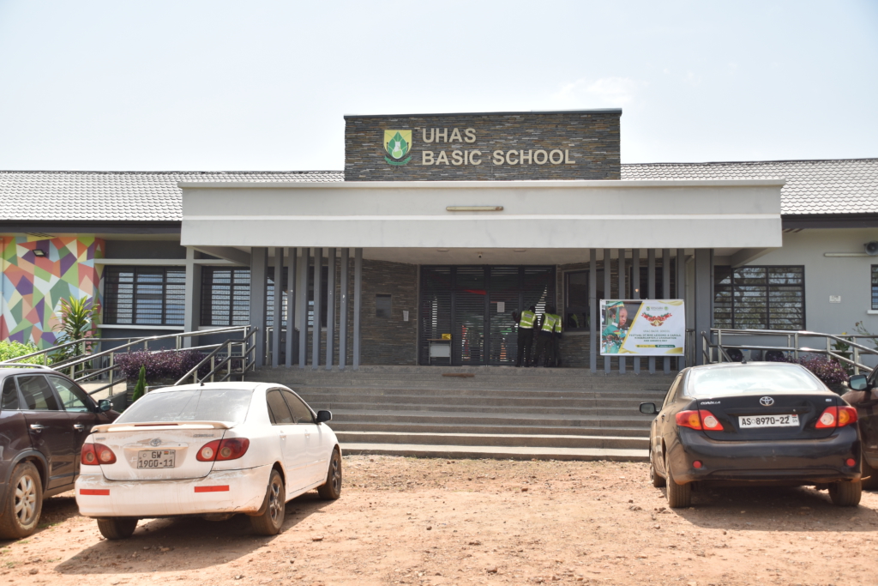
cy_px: 293
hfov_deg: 49.5
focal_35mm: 39
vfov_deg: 34.2
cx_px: 439
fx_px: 951
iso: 100
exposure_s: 1/800
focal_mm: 26
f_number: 5.6
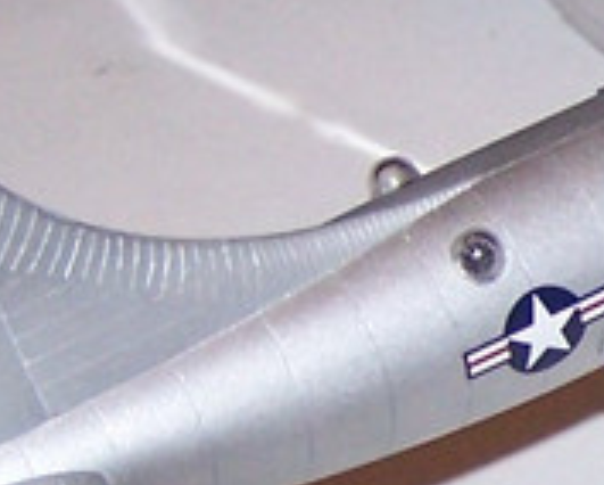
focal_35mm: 223
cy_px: 434
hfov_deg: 8.2
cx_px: 1268
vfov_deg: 6.9
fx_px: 3991
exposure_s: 1/60
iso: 140
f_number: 2.8
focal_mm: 6.3
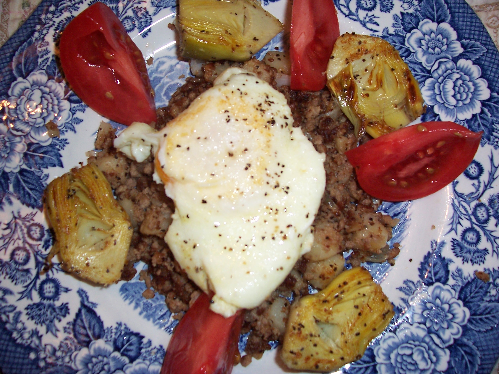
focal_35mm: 34
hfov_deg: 54.0
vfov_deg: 41.8
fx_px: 490
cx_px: 250
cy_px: 187
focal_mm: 5.6
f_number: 2.7
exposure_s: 1/60
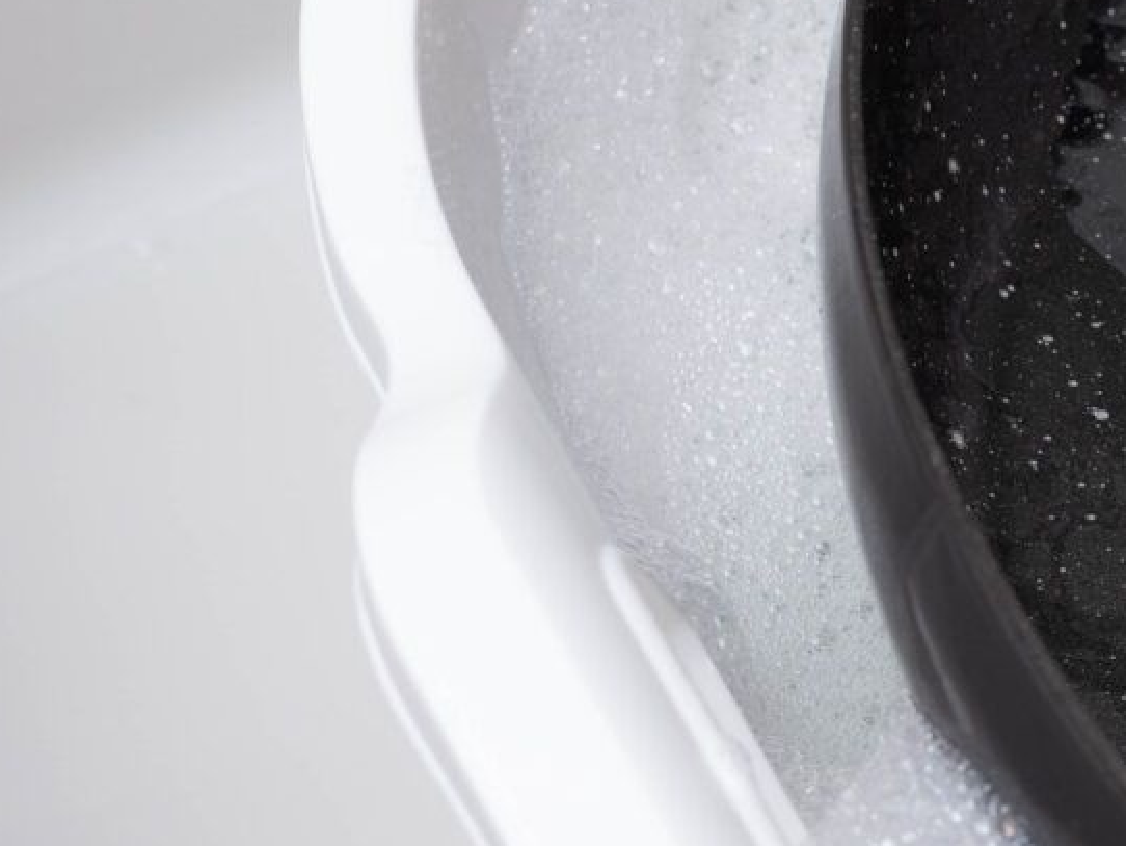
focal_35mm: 236
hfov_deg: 8.0
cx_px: 2213
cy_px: 204
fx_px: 7680
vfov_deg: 6.3
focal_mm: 63
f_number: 6.4
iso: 200
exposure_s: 1/125
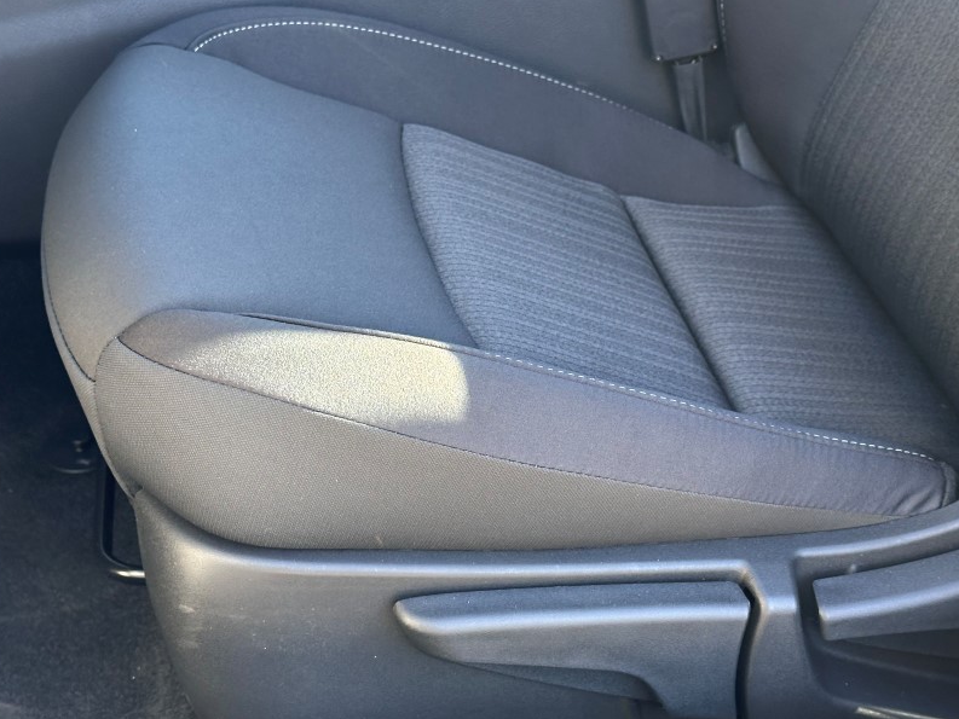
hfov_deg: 31.2
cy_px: 375
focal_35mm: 62
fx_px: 1718
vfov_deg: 23.7
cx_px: 543
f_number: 1.78
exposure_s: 1/130
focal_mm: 6.86
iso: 80
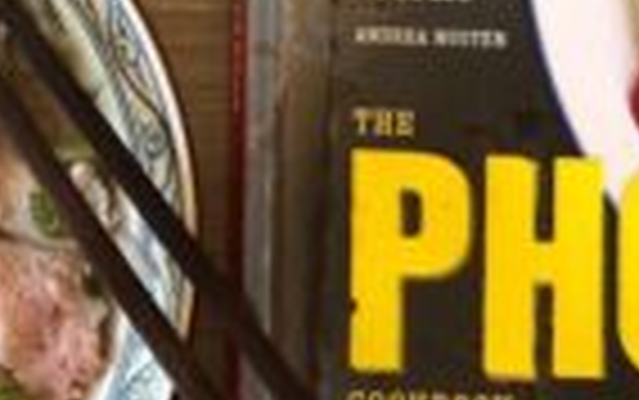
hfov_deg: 26.3
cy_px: 0
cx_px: 36
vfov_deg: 17.0
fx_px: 1307
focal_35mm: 75
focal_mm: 3.99
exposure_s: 1/17
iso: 40
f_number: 1.8
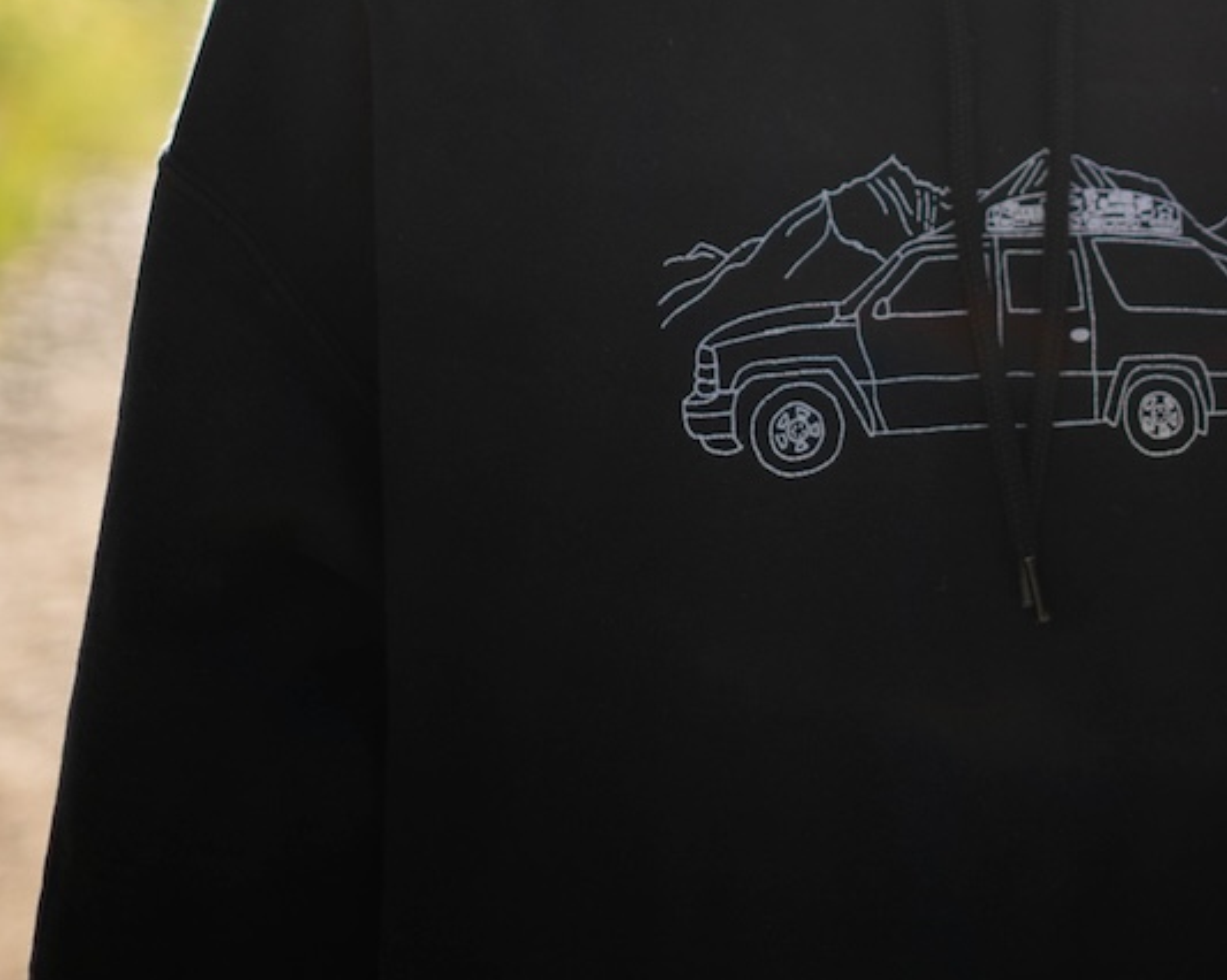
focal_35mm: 132
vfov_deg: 11.3
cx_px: 1030
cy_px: -407
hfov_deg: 14.5
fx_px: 4792
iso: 100
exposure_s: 1/1250
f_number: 1.8
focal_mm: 50
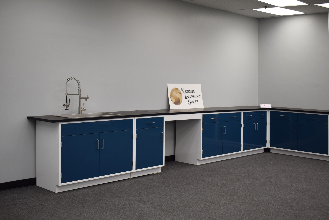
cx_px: 164
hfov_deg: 43.6
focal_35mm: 45
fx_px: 411
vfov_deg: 29.9
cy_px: 110
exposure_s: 1/100
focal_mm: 30
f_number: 5
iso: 400
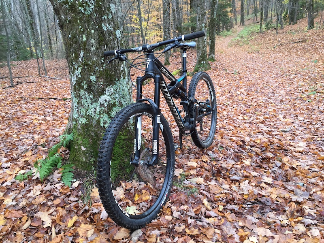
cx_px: 162
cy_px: 122
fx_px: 271
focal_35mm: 29
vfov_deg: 48.2
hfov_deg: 61.7
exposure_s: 1/120
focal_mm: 4.15
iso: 50
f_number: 2.2
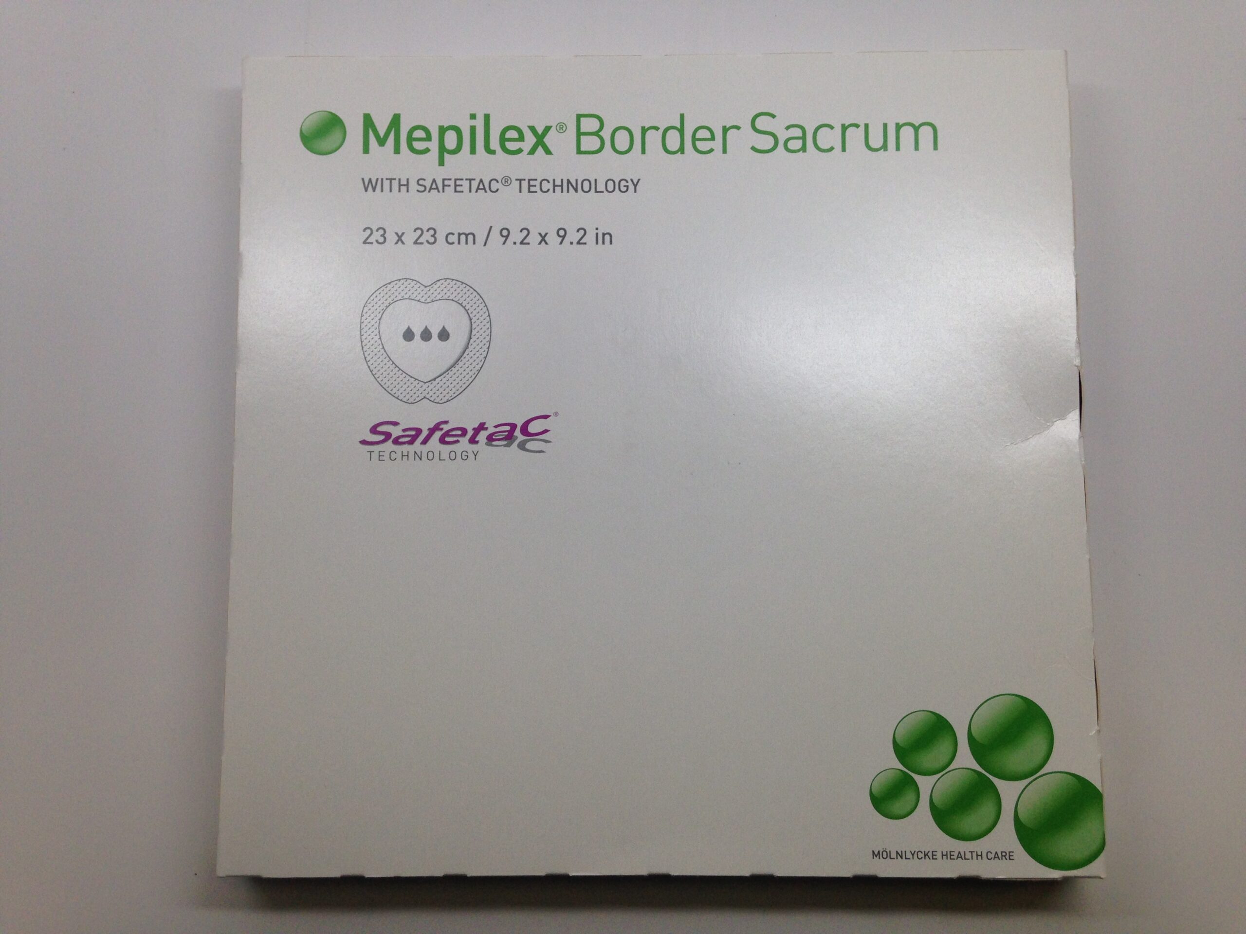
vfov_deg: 42.9
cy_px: 467
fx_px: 1188
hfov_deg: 55.4
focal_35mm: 33
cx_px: 623
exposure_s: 1/120
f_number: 2.4
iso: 80
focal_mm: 4.12
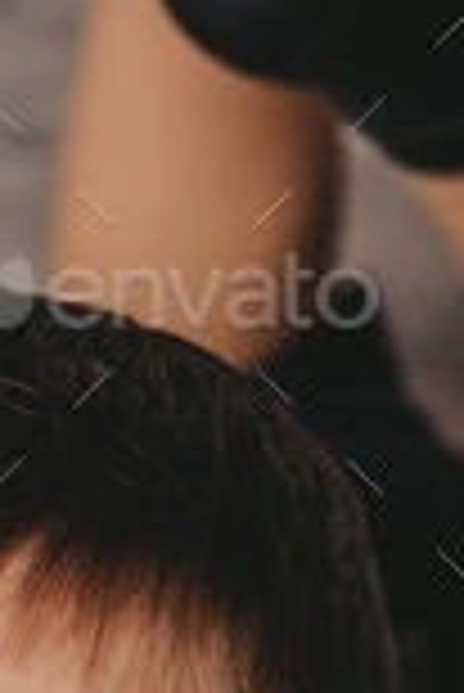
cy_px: 1613
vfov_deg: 6.5
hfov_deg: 4.4
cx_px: -514
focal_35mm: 305
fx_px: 5883
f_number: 2
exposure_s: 1/160
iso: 800
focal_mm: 35
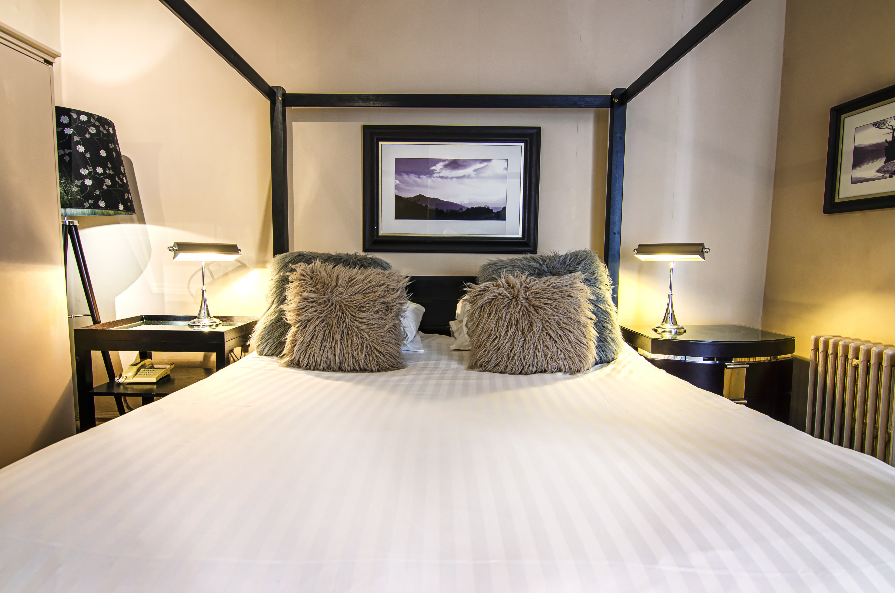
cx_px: 448
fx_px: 447
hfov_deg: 90.1
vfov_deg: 67.1
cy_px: 296
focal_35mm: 18
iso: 100
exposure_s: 1/1.25
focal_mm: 12
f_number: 6.3
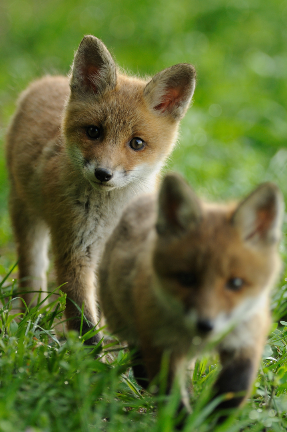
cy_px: 216
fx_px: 8994
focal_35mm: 750
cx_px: 144
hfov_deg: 1.8
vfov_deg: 2.8
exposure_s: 1/160
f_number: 4.8
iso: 400
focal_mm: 500
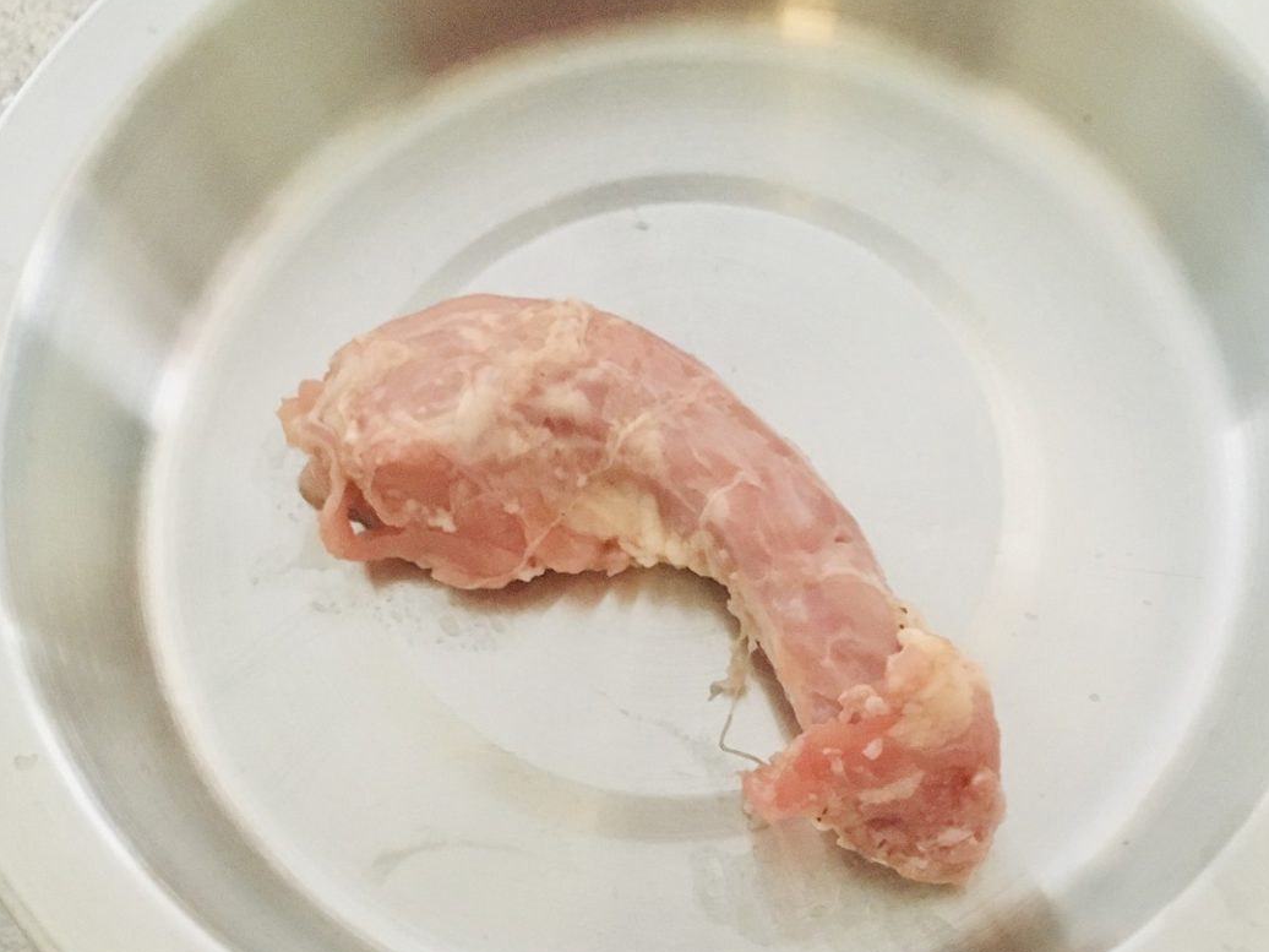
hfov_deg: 43.8
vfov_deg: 33.1
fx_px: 1576
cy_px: 693
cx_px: 665
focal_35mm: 43
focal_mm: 4.15
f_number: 2.2
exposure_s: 1/15
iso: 200
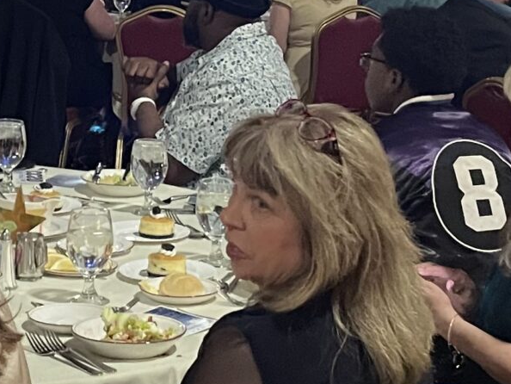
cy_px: 4
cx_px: 127
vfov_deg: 13.1
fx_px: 1654
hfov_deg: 17.5
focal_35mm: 112
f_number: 1.6
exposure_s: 1/30
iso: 1000
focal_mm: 4.2
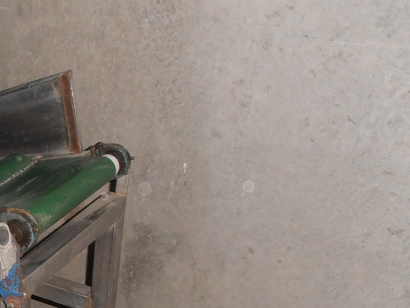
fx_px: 675
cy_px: 299
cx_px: -56
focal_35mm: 57
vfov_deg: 24.6
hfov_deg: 29.9
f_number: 3
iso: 125
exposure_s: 1/30
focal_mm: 4.2
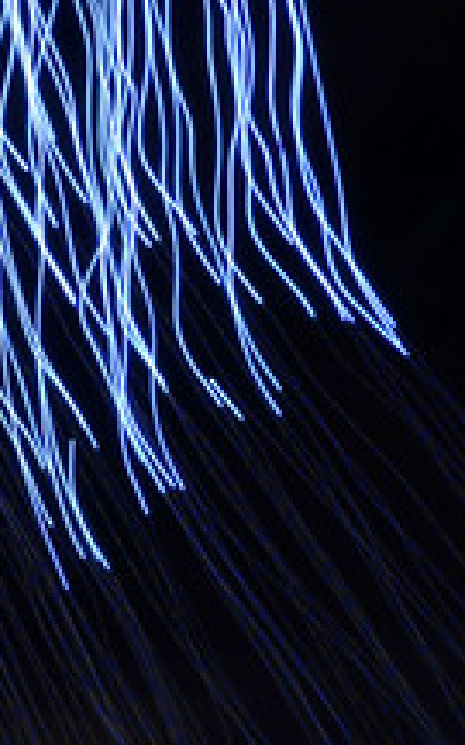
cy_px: 628
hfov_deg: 12.8
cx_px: -723
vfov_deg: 27.8
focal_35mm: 72
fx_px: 1460
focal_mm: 14
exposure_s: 60.7
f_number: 22
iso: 50
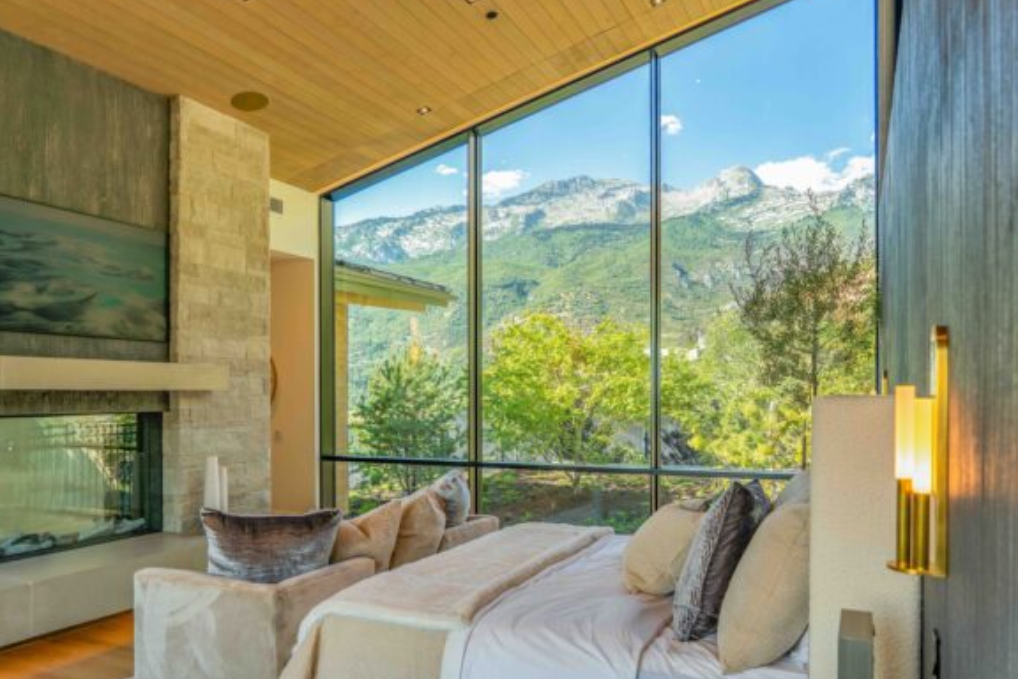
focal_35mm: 25
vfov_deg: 51.3
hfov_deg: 71.5
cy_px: 334
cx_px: 495
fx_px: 707
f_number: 4.5
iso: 100
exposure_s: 1/160
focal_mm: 24
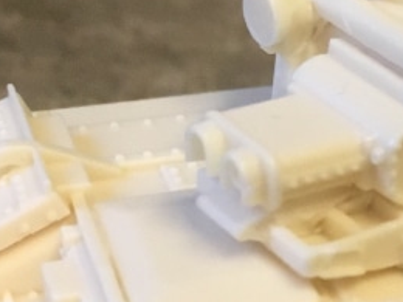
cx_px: 429
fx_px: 1560
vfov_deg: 10.9
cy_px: 358
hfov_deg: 14.4
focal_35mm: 134
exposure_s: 1/33
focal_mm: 4.15
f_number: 2.2
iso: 160
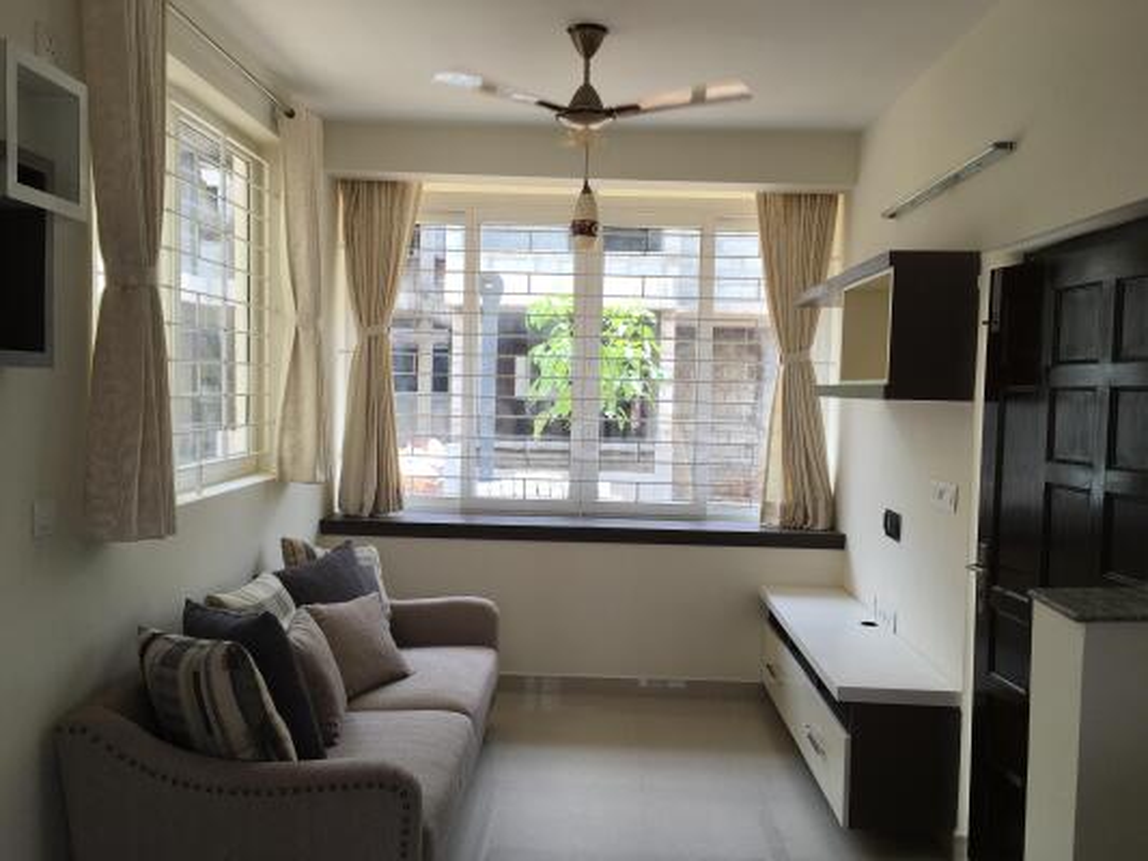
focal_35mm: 29
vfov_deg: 48.2
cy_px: 430
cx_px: 574
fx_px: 962
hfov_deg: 61.6
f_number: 2.2
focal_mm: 4.15
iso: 25
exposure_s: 1/169
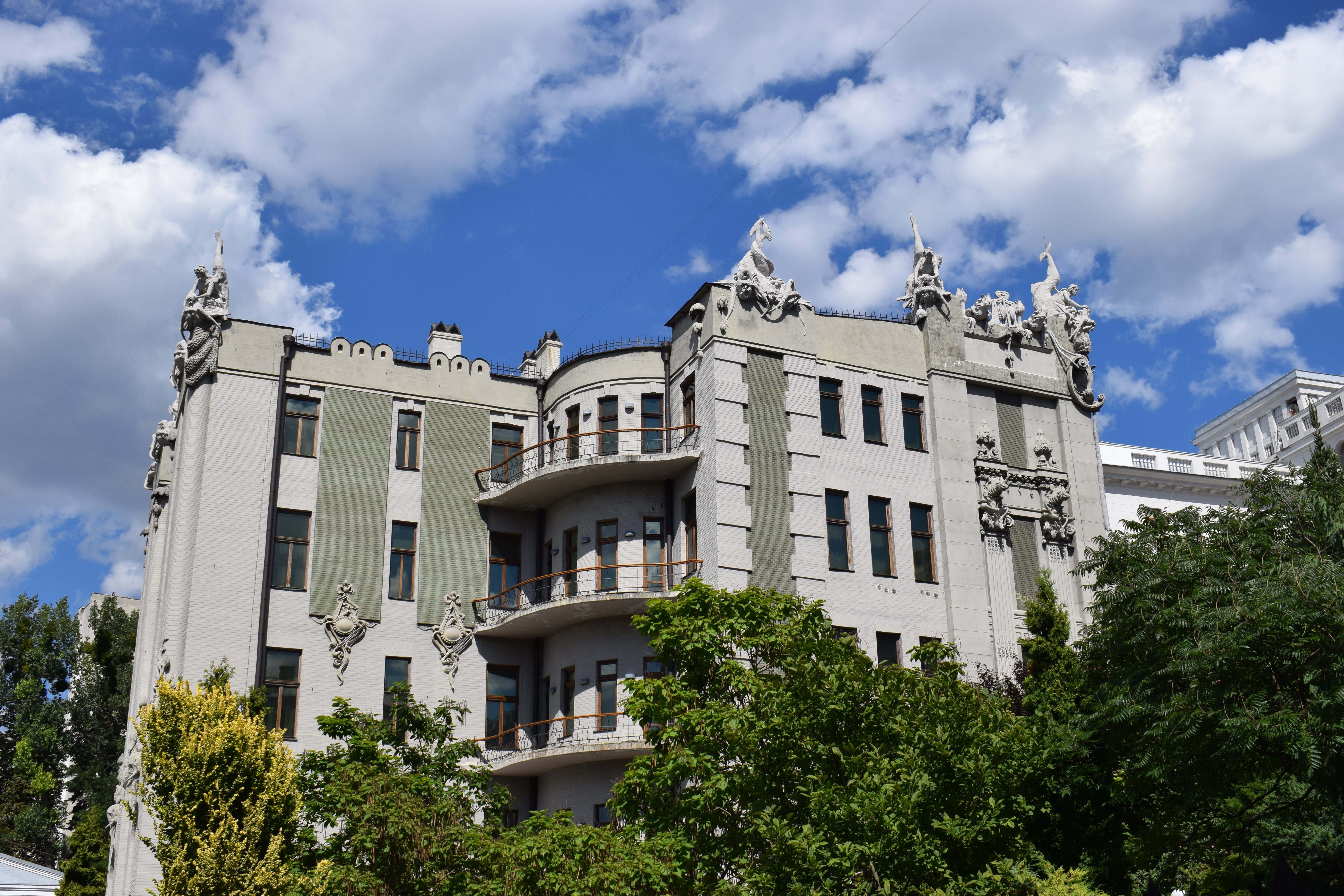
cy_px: 448
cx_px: 672
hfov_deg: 49.6
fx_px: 1456
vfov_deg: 34.2
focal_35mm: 39
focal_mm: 26
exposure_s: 1/500
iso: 200
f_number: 11
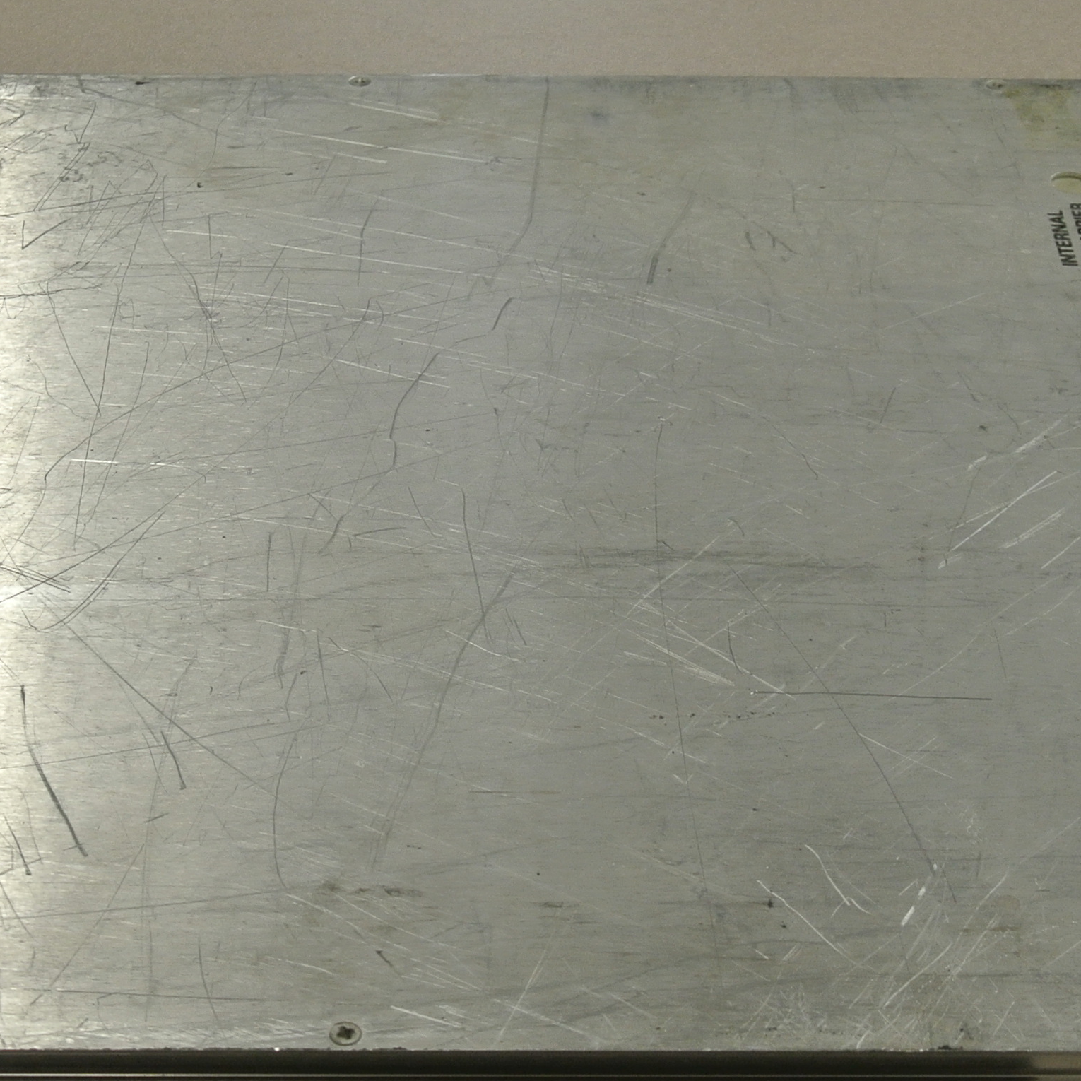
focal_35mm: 84
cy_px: 790
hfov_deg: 20.6
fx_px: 2968
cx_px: 444
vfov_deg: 20.5
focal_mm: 14.5
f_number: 4.5
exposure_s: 1/25
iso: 500
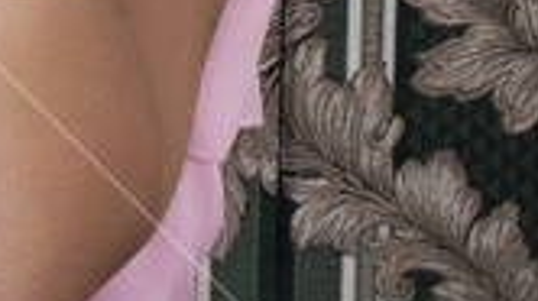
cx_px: -214
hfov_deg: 3.2
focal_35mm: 677
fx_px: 9649
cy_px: -146
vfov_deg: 1.8
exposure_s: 1/160
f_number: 10
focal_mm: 70
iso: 100
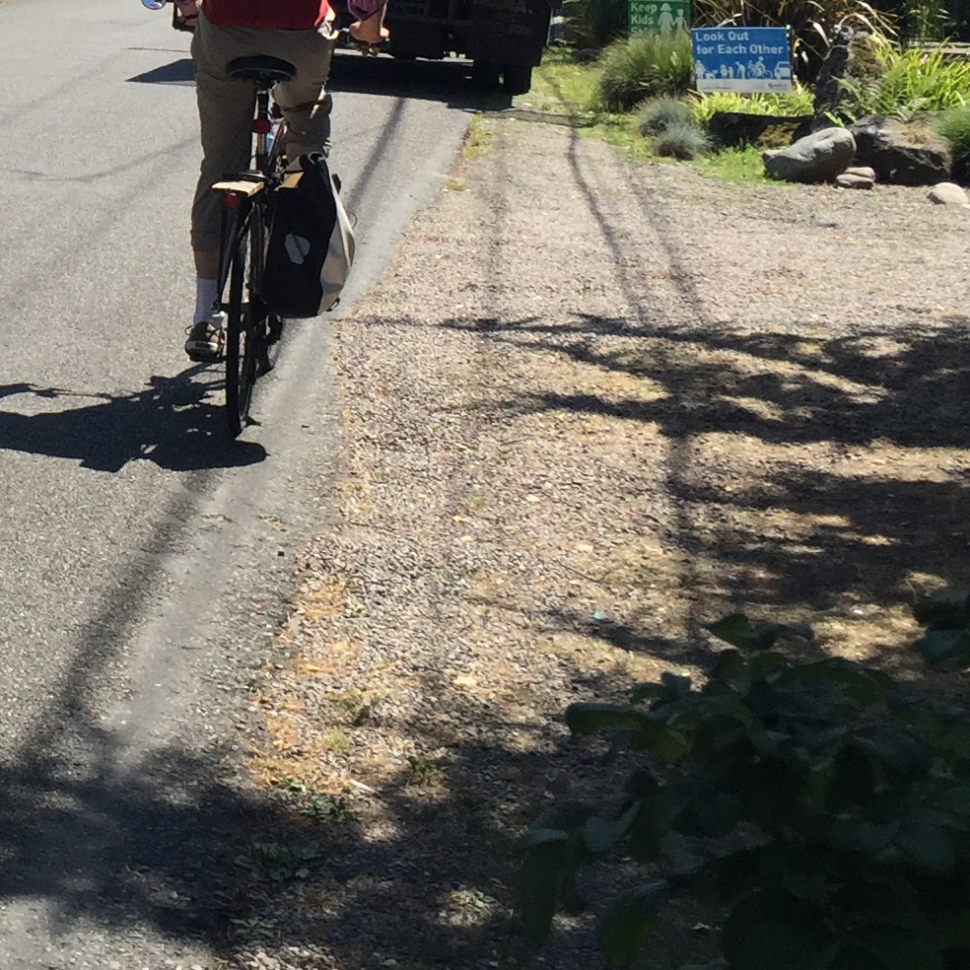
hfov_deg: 18.9
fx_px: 2695
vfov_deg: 19.9
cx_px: -293
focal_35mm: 85
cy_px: 33
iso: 32
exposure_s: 1/1647
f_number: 2.2
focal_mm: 4.15
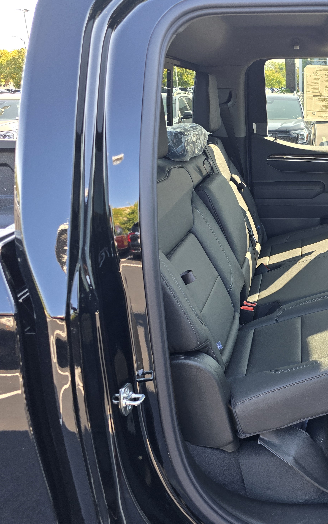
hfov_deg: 34.7
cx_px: 331
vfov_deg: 58.1
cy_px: 262
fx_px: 472
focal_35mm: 33
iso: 80
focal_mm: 6.3
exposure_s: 1/180
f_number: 1.7
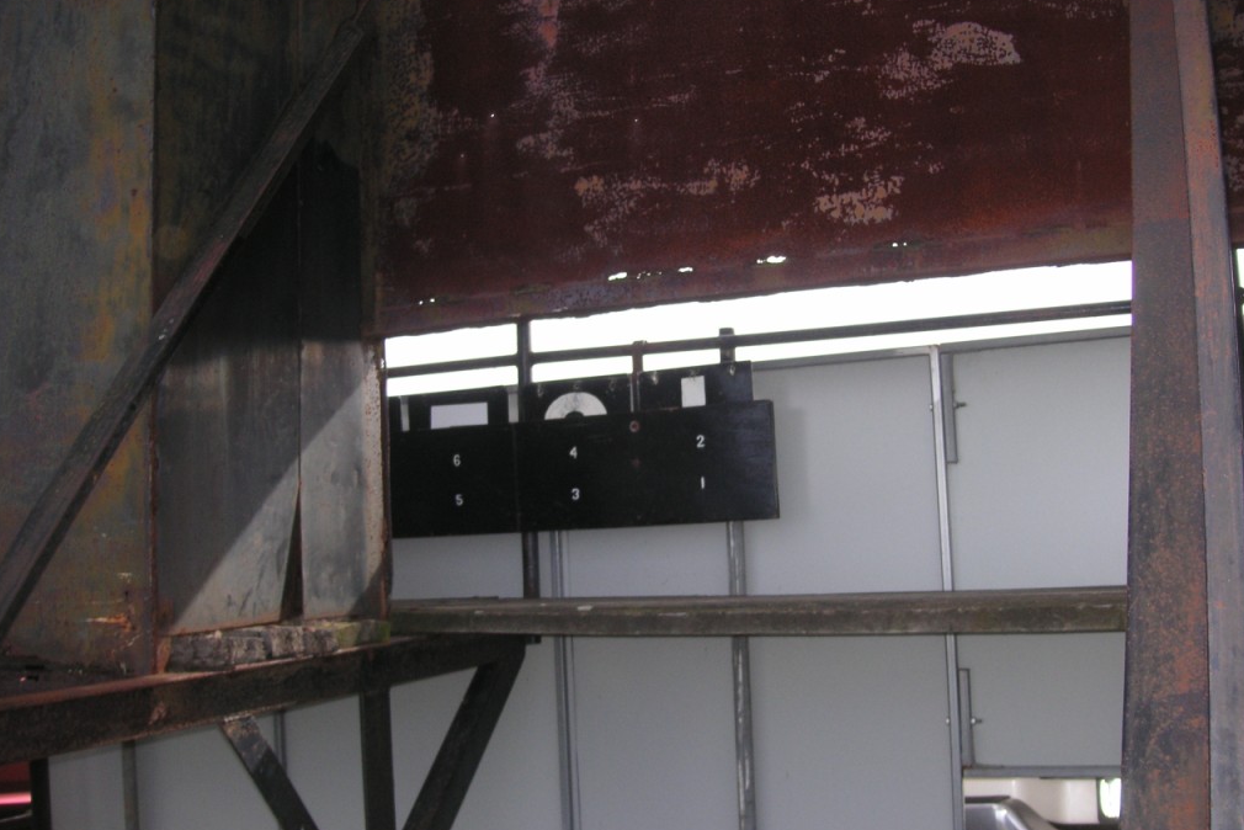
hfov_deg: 49.5
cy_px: 435
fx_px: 1348
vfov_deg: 34.2
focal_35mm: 39
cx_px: 627
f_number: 2.8
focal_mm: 6.1
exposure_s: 1/350
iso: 50
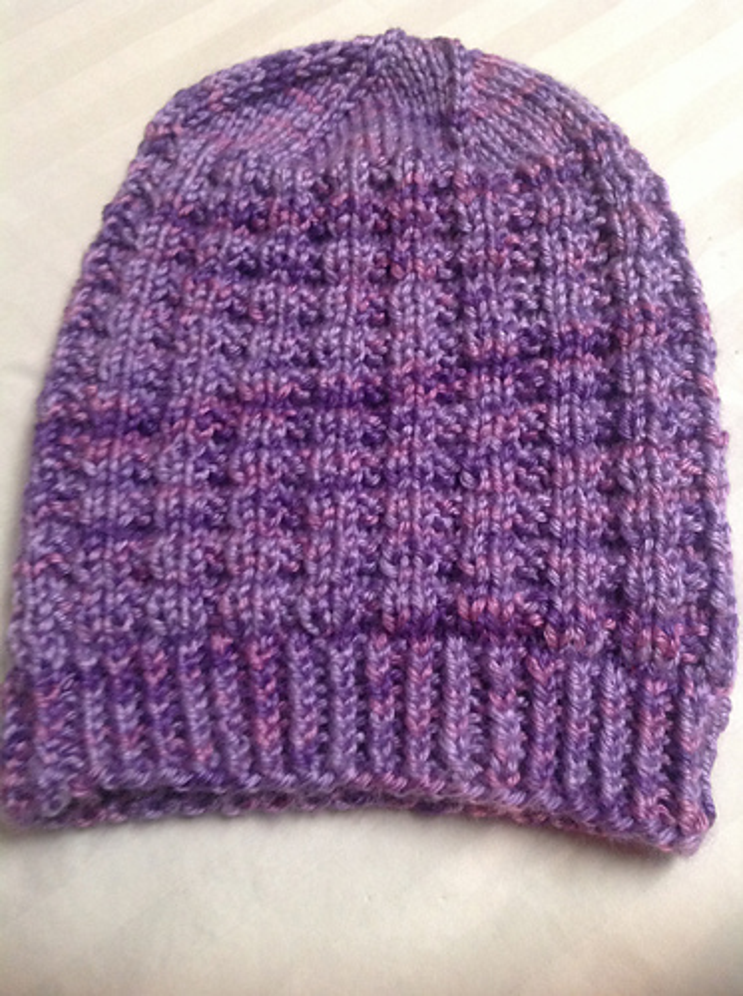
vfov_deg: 52.7
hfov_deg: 40.6
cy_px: 498
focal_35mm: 35
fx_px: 1005
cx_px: 372
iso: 320
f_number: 2.4
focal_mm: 4.28
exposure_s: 1/15
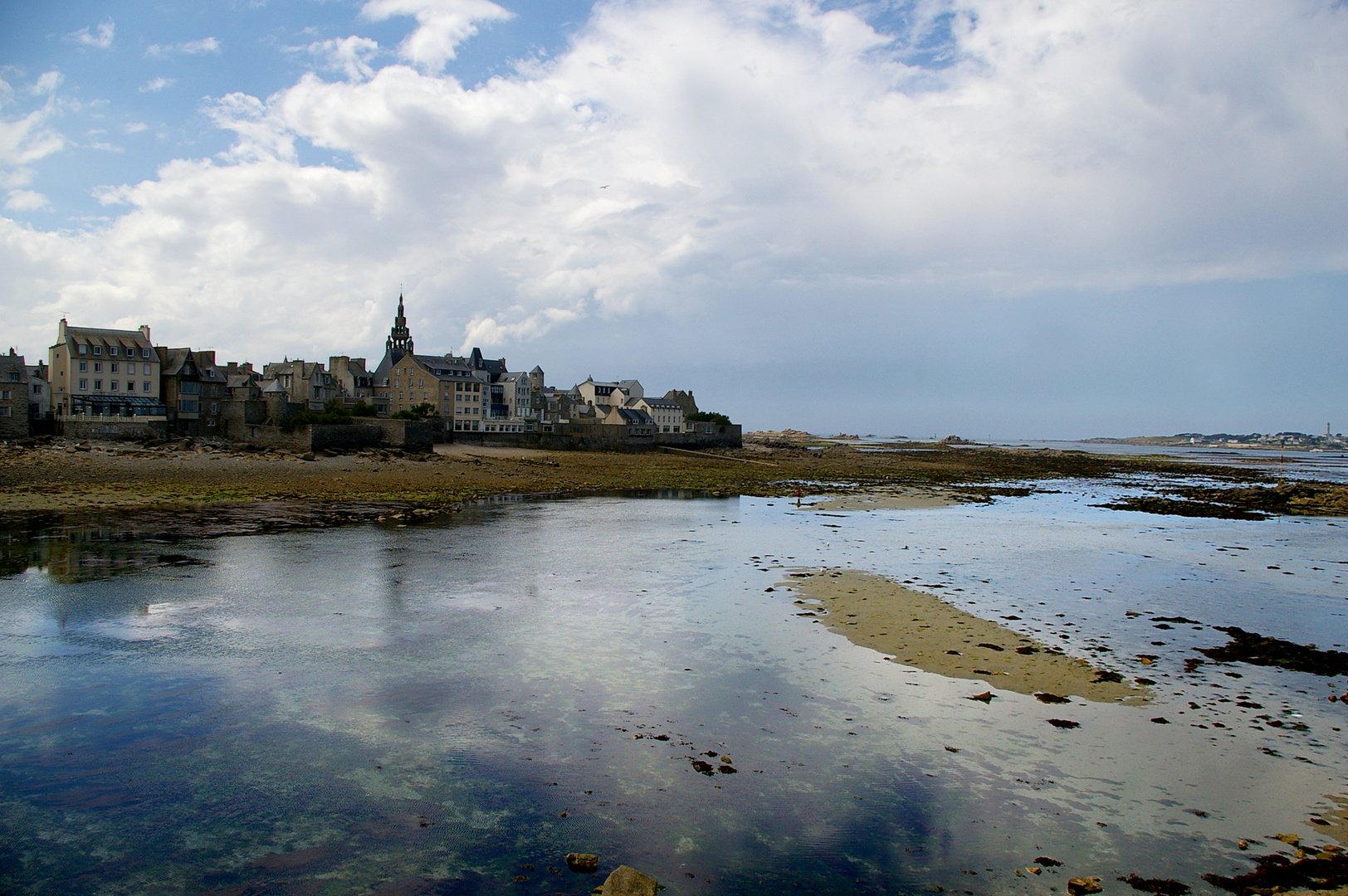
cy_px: 448
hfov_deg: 67.4
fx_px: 1010
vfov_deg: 47.9
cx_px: 674
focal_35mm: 27
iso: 200
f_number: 11
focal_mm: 18
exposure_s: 1/500
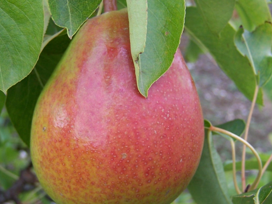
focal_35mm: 59
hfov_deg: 32.6
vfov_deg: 24.8
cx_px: 113
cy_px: 113
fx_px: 464
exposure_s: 1/60
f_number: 2.8
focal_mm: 6.3
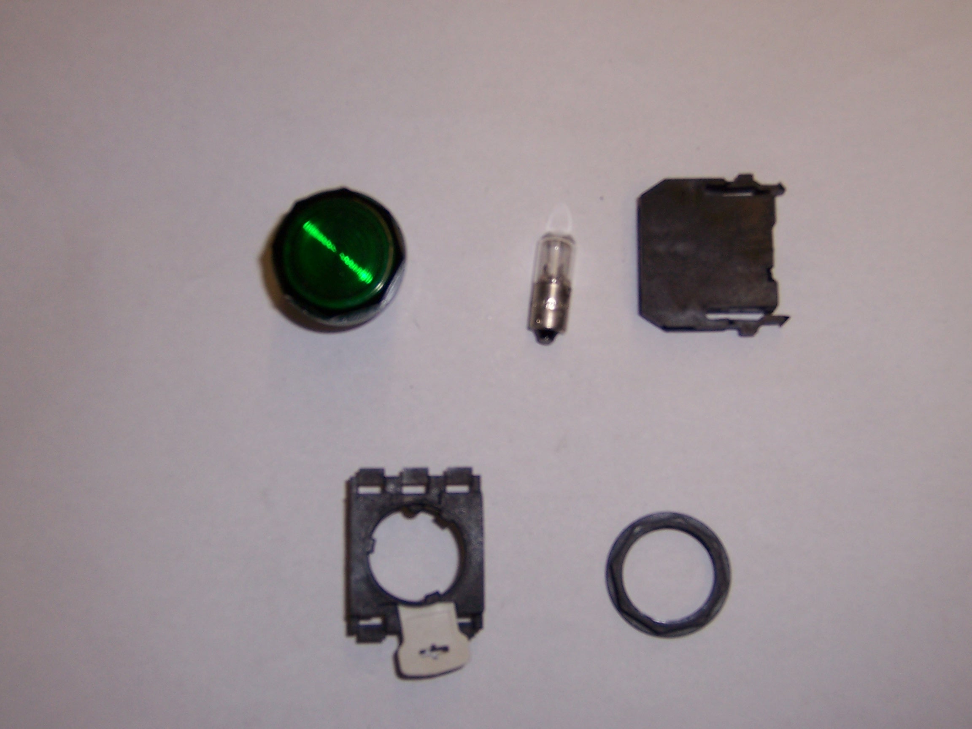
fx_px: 1376
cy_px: 364
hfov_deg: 38.9
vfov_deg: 29.7
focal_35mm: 49
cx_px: 486
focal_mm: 8.2
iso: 80
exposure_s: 1/60
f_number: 3.4
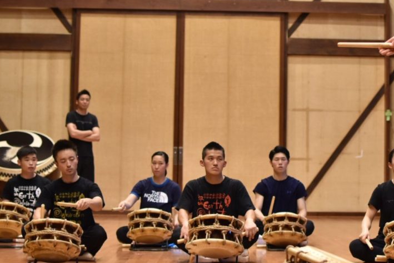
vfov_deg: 15.4
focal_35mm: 89
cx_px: 298
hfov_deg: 22.7
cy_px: 111
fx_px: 973
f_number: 2.2
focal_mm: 35
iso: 800
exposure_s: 1/125
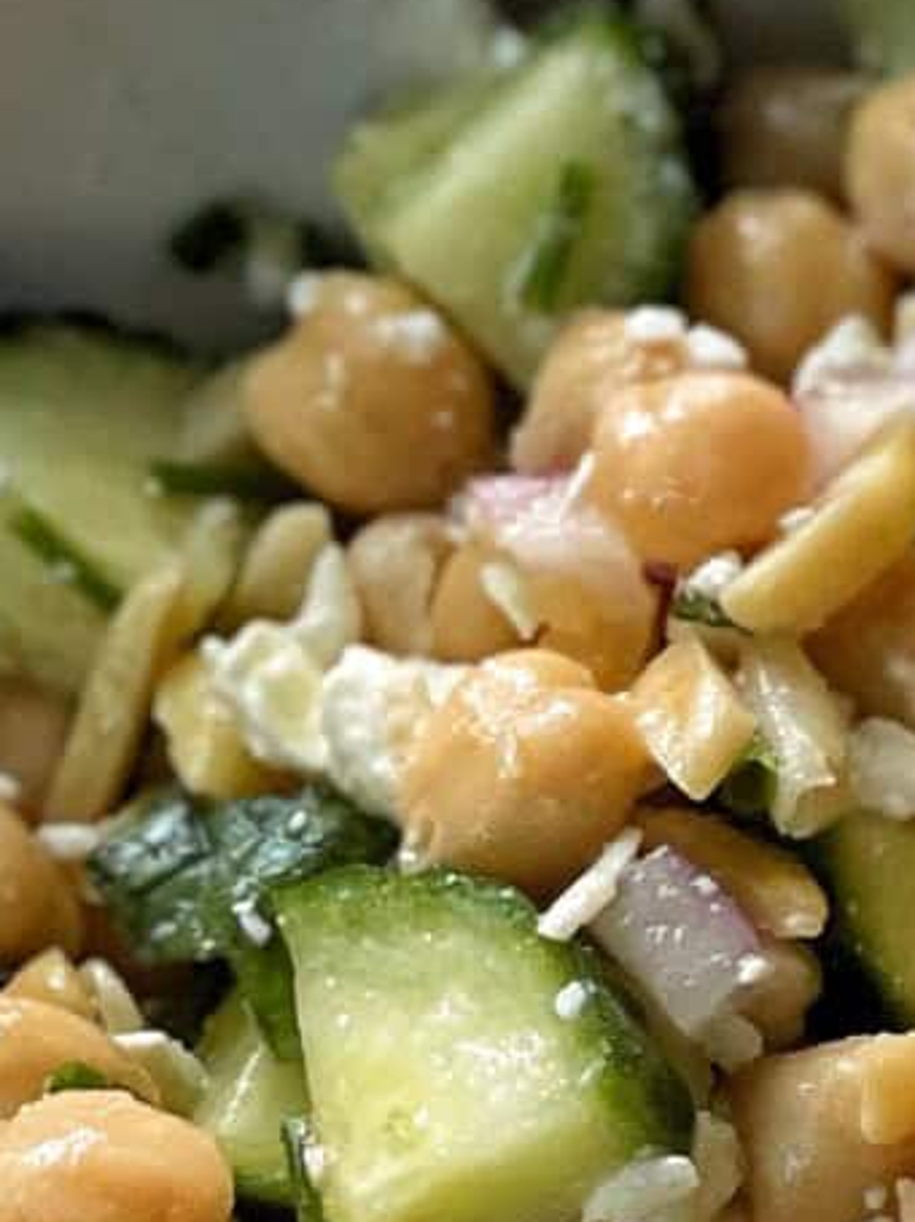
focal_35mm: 289
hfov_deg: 5.1
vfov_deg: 6.9
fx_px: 10195
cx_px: 1658
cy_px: 412
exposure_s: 1/121
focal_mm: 7.5
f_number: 2.2
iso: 125
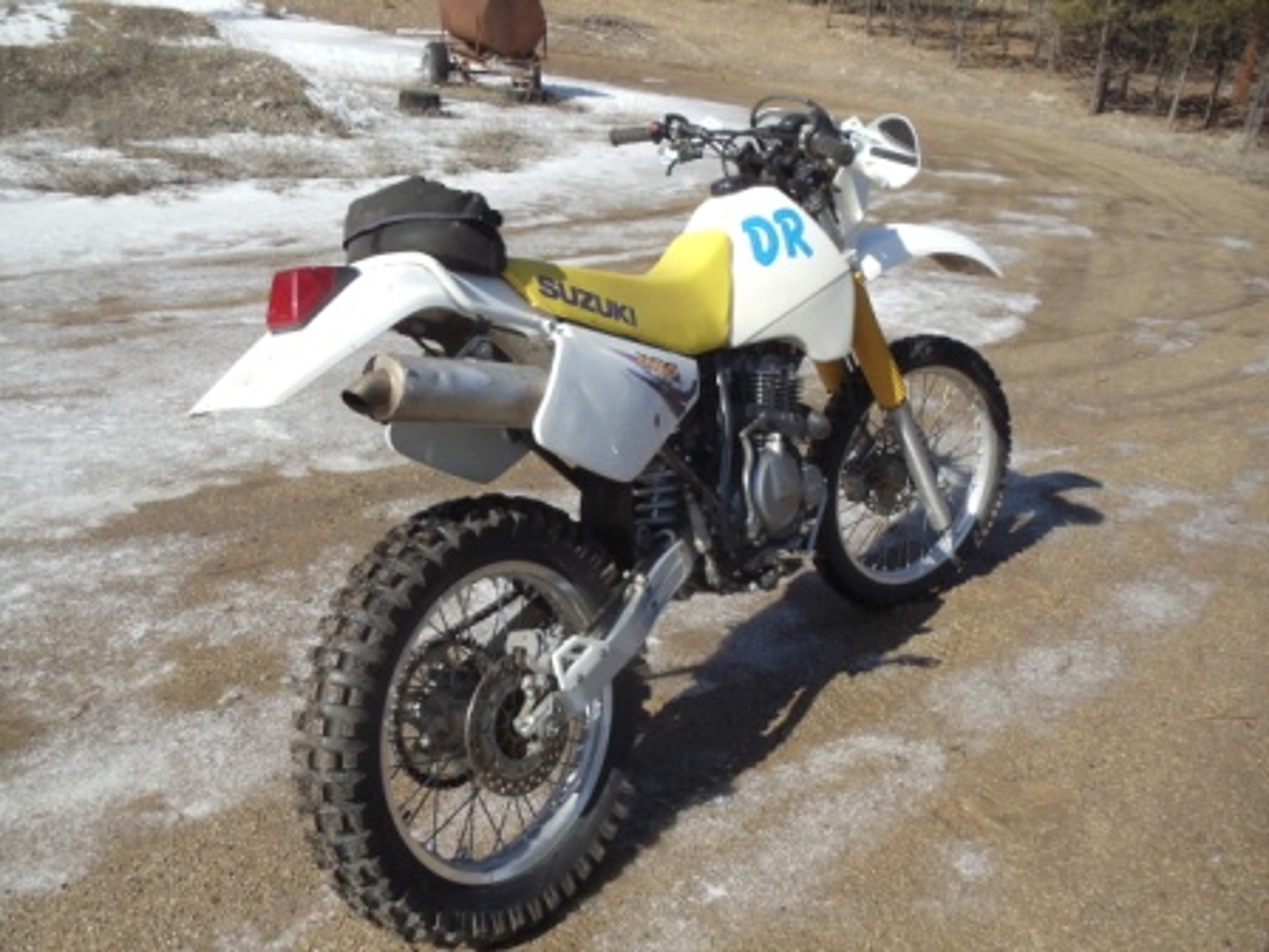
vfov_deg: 32.9
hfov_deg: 42.9
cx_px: 634
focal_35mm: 44
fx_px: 1613
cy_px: 476
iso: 100
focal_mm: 6
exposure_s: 1/320
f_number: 7.1
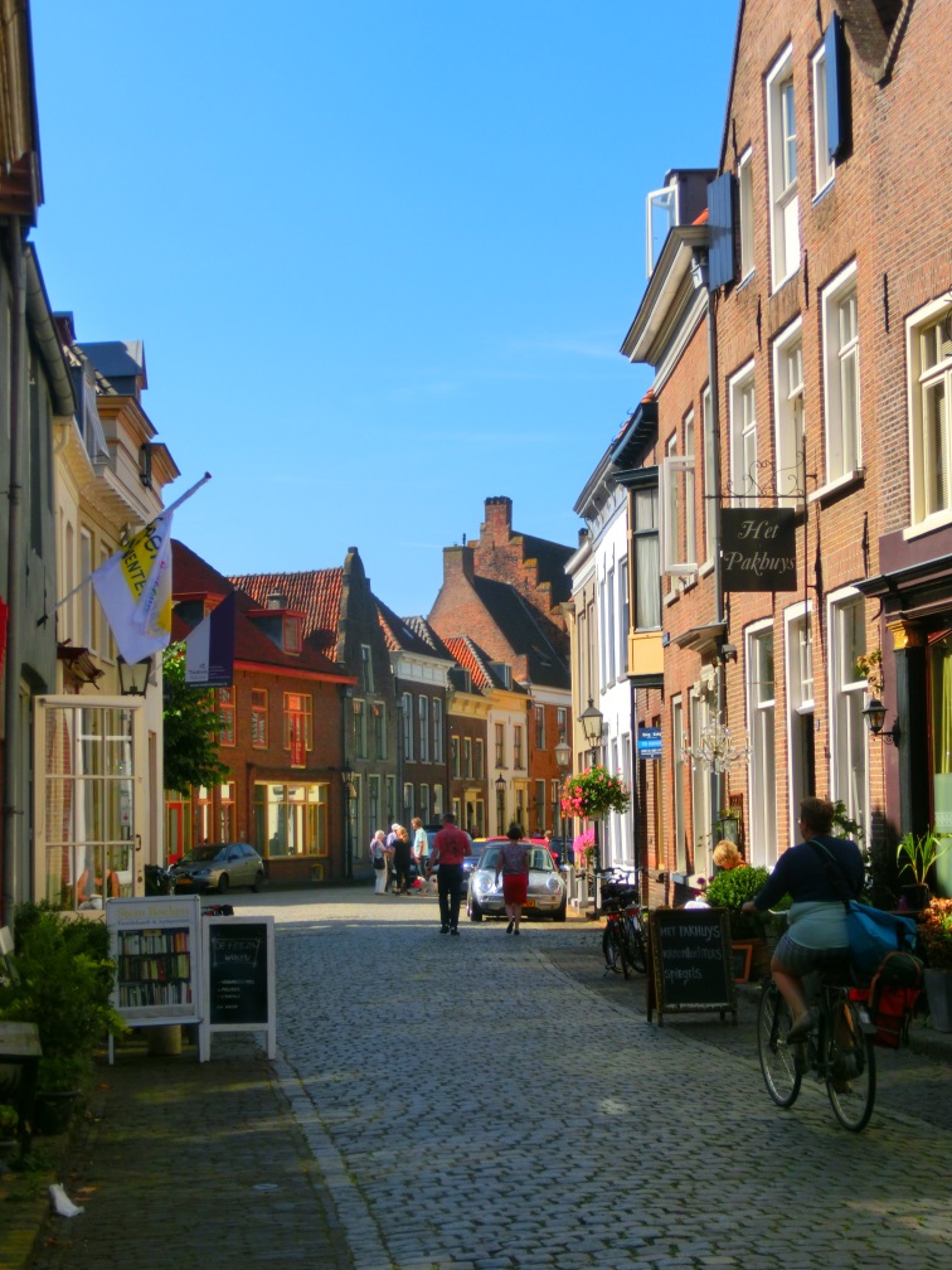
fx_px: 2347
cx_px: 472
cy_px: 630
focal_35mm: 64
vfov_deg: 30.3
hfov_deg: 22.9
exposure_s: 1/640
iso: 80
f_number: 4.6
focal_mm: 11.17
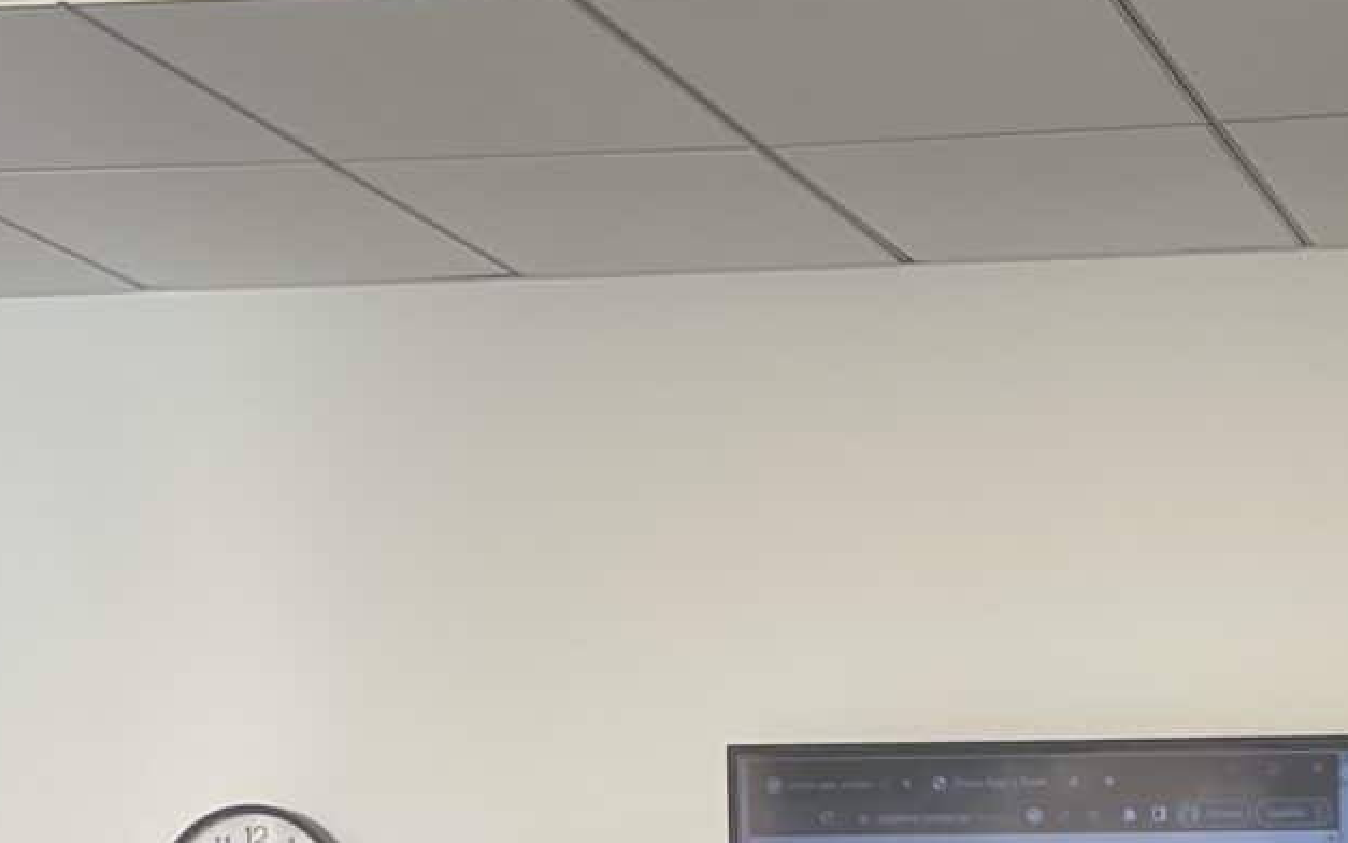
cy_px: 1396
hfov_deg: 21.9
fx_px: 3307
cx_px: 1447
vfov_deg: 13.4
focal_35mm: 90
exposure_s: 1/120
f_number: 1.6
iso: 100
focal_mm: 4.2
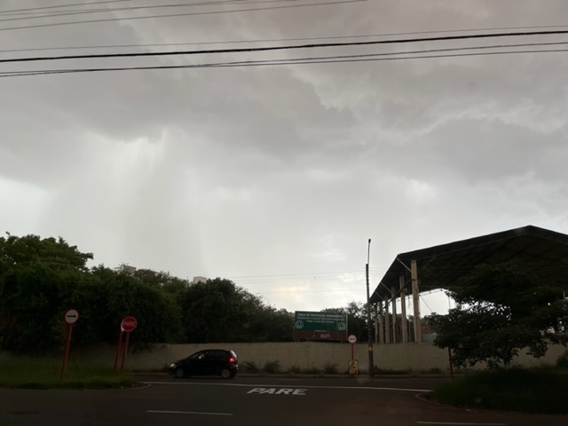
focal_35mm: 26
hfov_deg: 67.3
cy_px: 213
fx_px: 427
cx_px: 284
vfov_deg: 53.1
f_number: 1.6
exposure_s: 1/122
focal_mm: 5.1
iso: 100
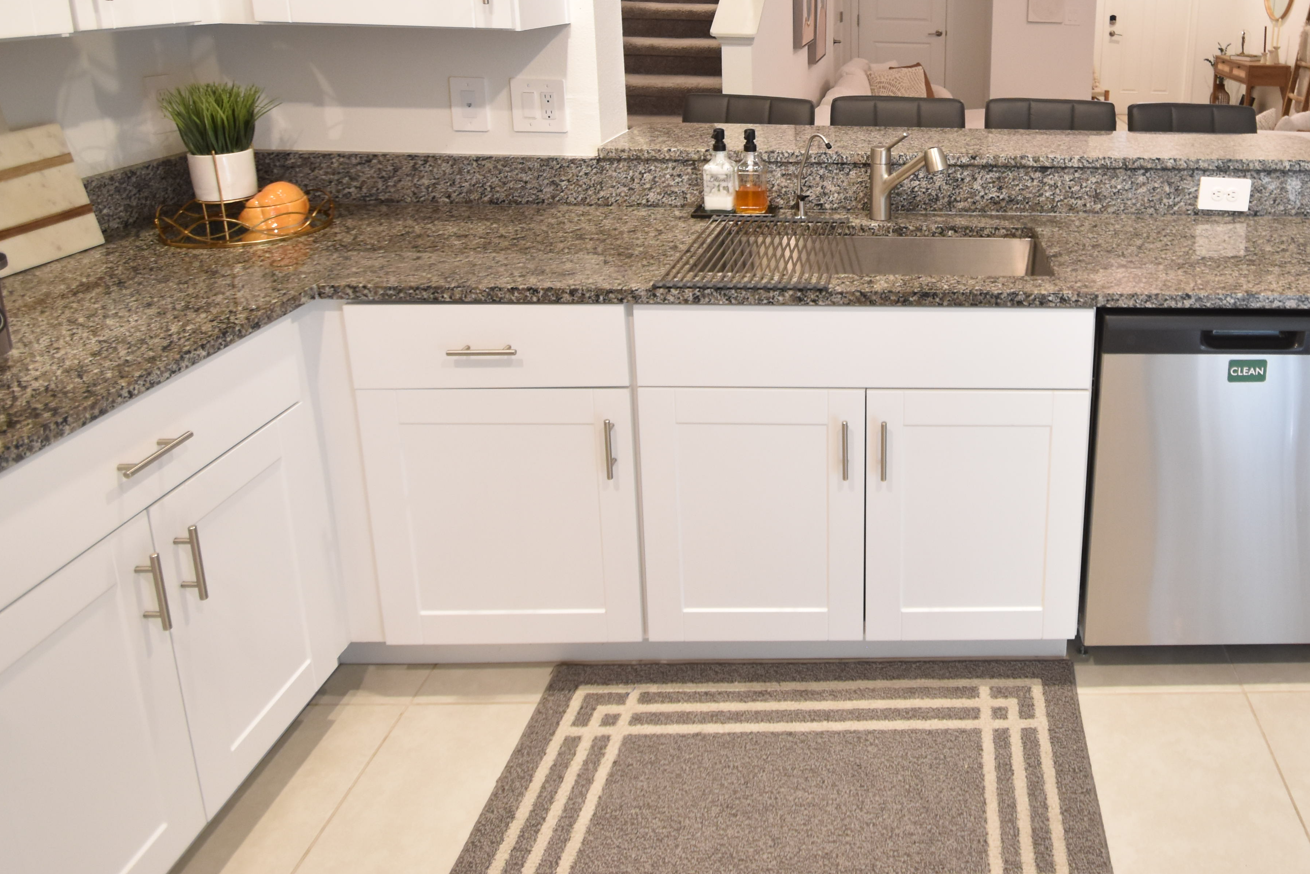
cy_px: 179
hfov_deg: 67.3
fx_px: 910
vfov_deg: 48.5
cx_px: 973
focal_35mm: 25
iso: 800
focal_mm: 10
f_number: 3.5
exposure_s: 1/30
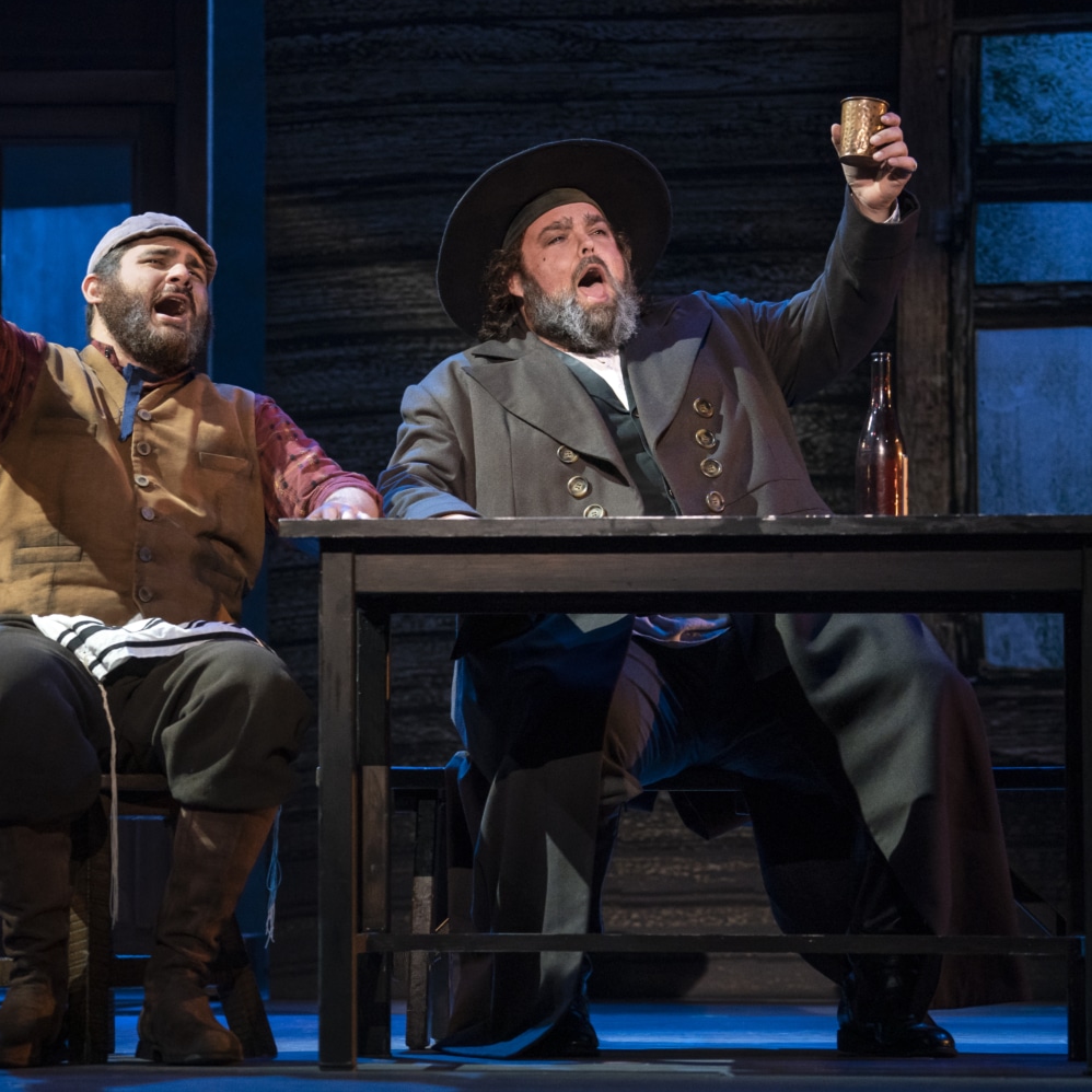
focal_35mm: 152
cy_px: 546
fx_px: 5425
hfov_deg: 11.5
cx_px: 383
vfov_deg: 11.5
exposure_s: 1/320
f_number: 4
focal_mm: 119
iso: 5000
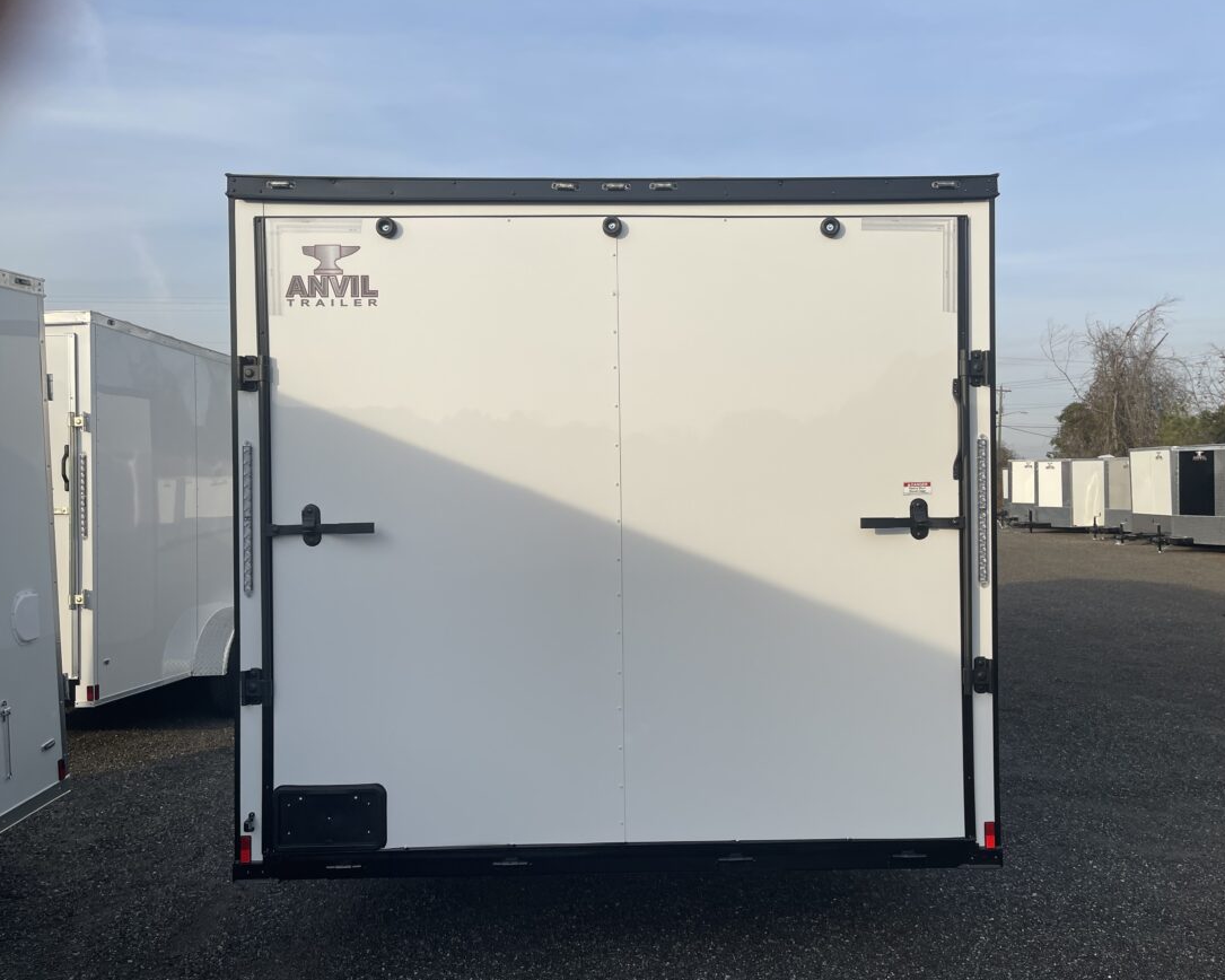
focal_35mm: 27
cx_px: 659
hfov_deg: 64.0
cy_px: 502
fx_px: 979
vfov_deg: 53.2
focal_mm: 5.1
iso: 32
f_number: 1.6
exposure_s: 1/2786
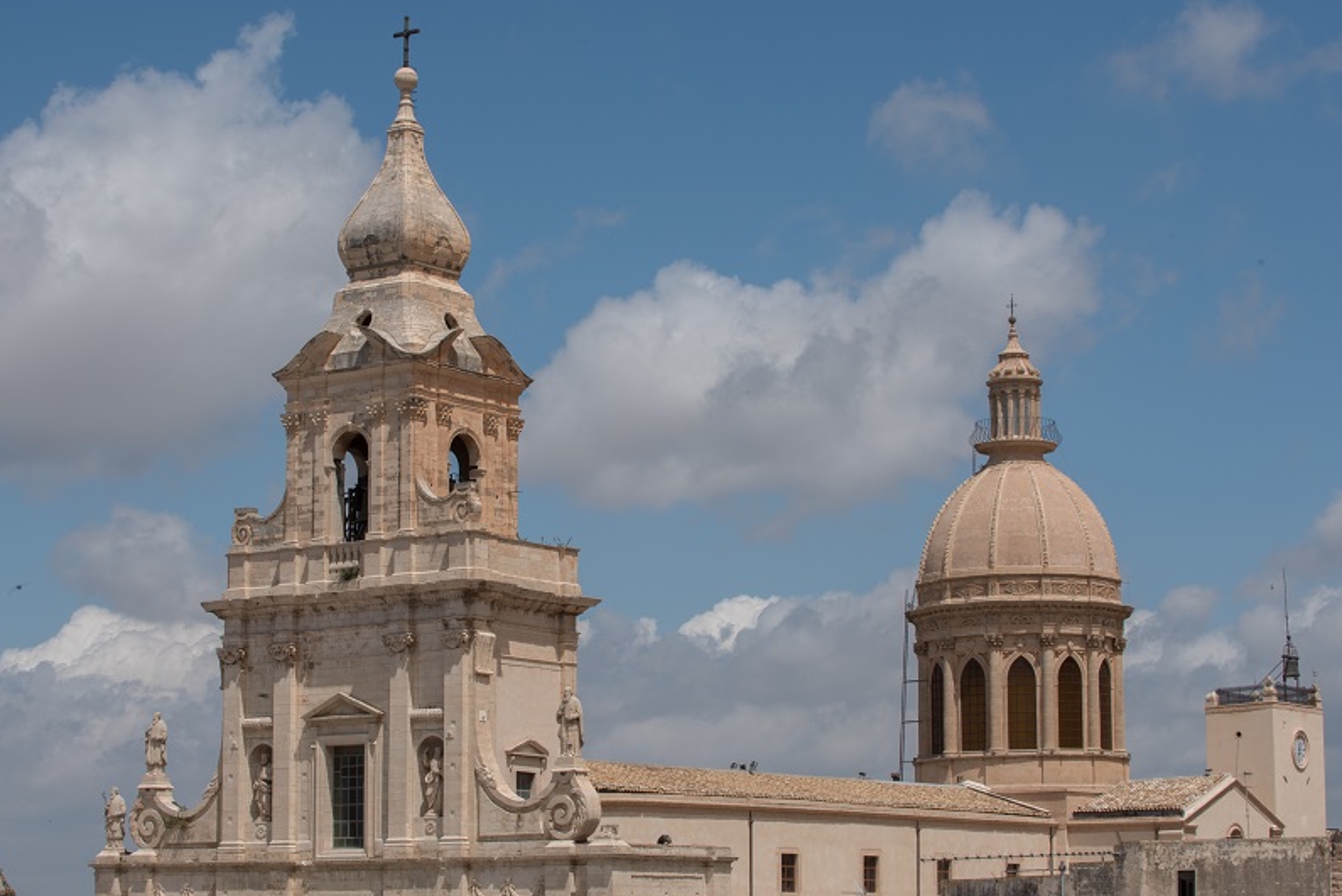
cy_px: 465
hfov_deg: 23.1
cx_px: 589
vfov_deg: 15.6
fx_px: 3282
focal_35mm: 88
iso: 100
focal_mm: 70
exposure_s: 1/100
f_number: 22
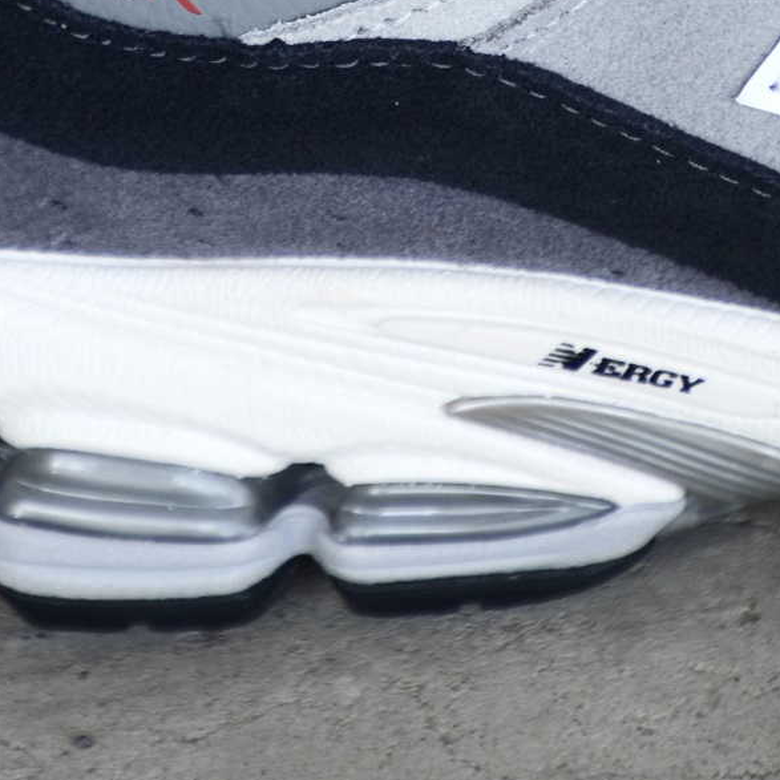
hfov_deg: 2.1
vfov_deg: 2.1
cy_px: -143
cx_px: 256
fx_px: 20853
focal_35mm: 818
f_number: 6.3
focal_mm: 250
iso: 160
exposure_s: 1/100
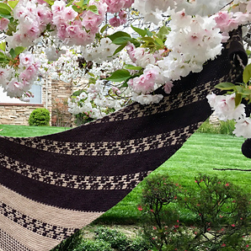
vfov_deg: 39.0
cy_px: 148
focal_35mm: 43
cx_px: 43
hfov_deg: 37.5
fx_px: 353
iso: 25
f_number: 2.2
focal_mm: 4.15
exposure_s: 1/40
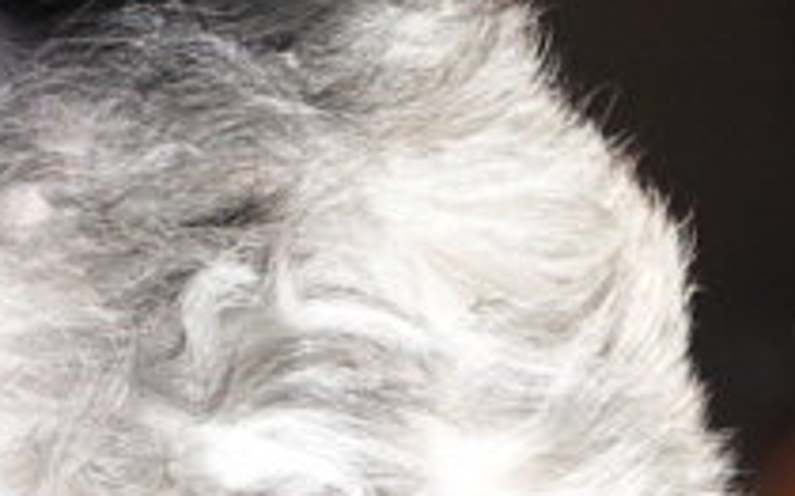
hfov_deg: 1.3
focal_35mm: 1627
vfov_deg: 0.8
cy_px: -11
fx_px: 35232
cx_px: 4
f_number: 4
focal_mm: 75.77
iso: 500
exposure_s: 1/1600
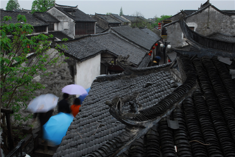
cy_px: 78
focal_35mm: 36
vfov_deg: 36.9
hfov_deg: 53.1
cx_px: 118
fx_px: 235
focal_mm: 24
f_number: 22
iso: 200
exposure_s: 1/2
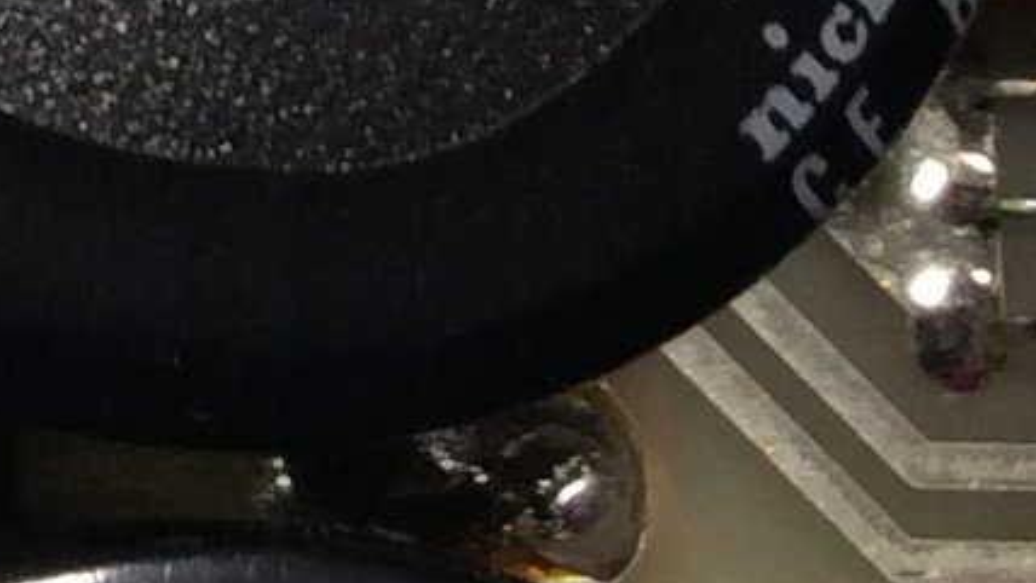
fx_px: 5798
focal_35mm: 211
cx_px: -775
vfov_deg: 5.3
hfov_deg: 9.7
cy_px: -1326
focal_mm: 3.3
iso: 40
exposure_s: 1/100
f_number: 2.4
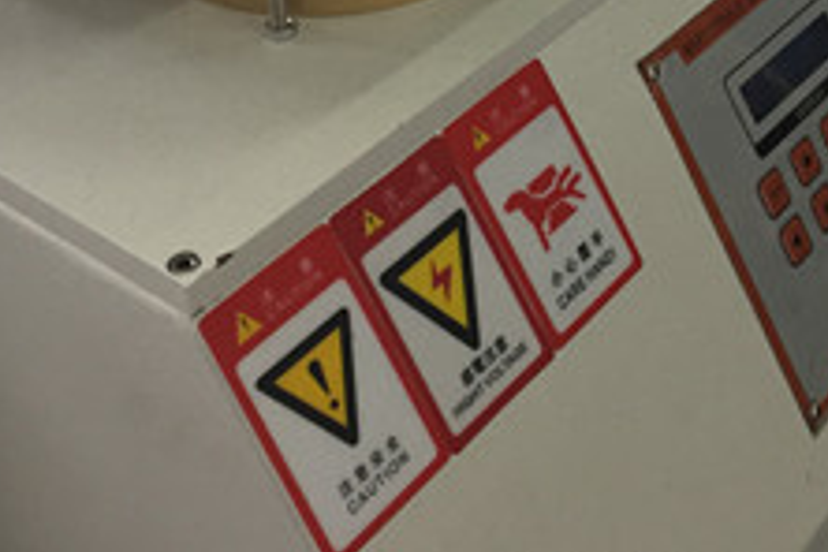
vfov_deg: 19.2
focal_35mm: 68
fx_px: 1564
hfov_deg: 29.6
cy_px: -62
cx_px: 500
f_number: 2.2
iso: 50
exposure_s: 1/33
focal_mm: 4.15
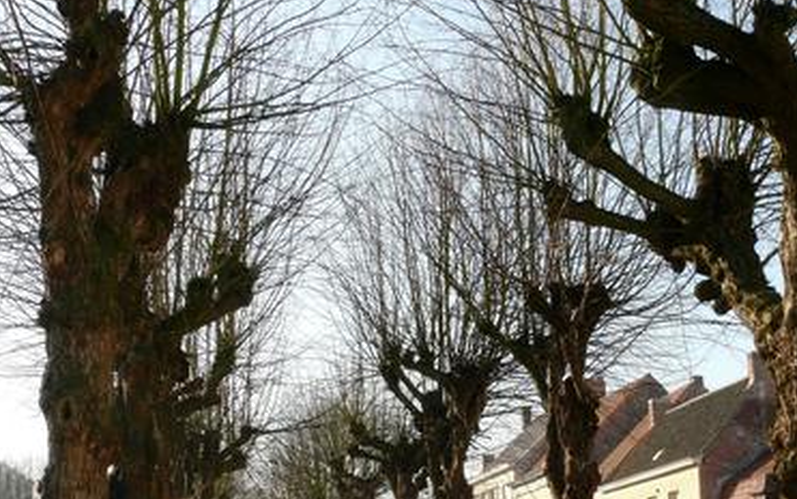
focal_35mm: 50
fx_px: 1086
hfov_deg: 40.3
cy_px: 503
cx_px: 401
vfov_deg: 24.6
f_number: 5.6
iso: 100
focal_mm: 7.4
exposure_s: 1/250
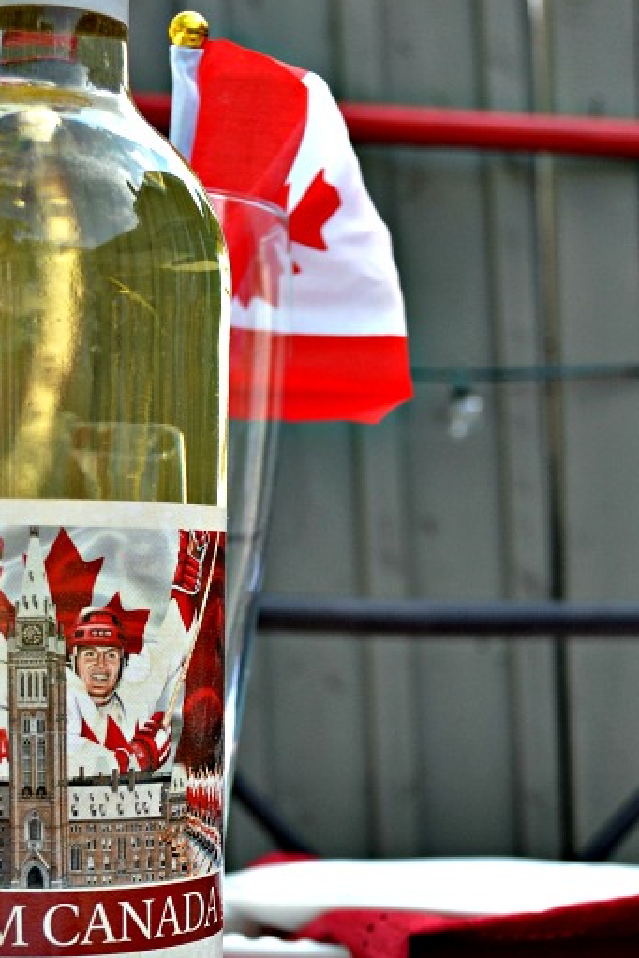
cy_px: 812
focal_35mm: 74
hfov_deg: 18.4
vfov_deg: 26.6
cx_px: 453
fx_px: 1969
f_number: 5
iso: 200
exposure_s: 1/400
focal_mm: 24
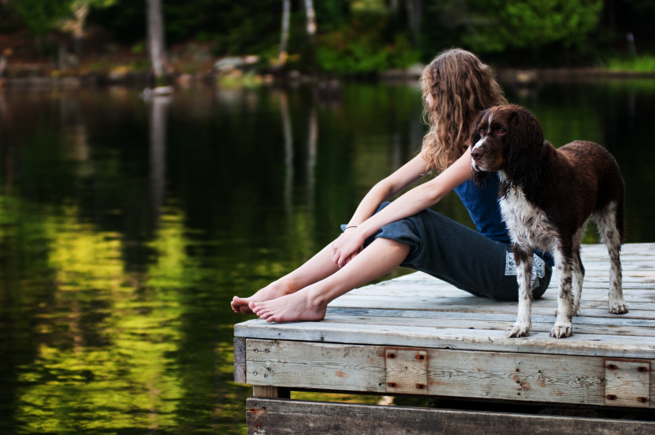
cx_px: 328
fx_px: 2181
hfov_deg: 17.1
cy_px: 218
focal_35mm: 120
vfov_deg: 11.4
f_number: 3.2
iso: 200
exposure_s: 1/320
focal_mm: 80
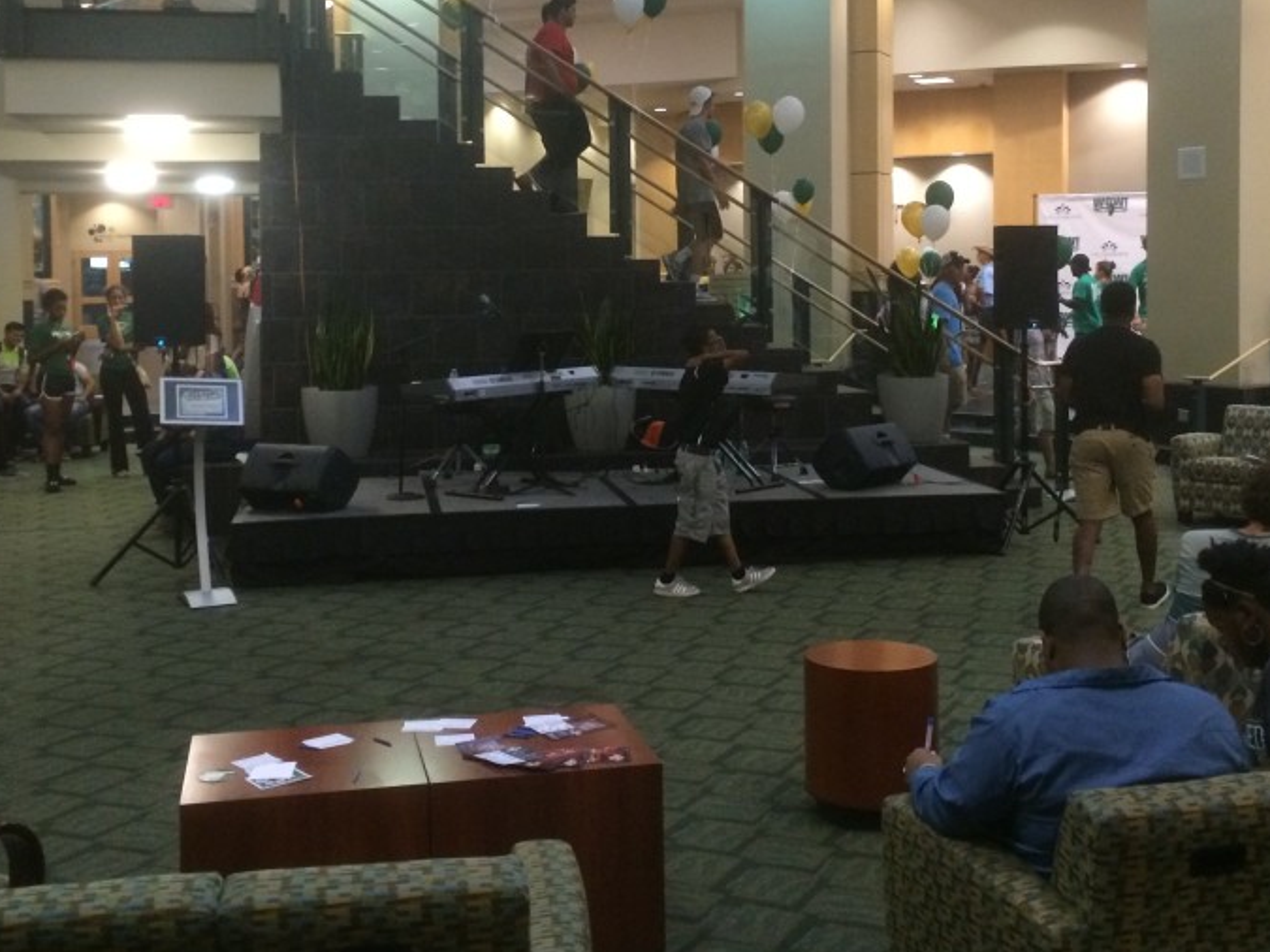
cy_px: 324
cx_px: 636
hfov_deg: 43.0
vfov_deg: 32.6
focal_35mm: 44
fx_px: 1614
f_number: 2.2
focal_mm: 4.15
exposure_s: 1/30
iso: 250
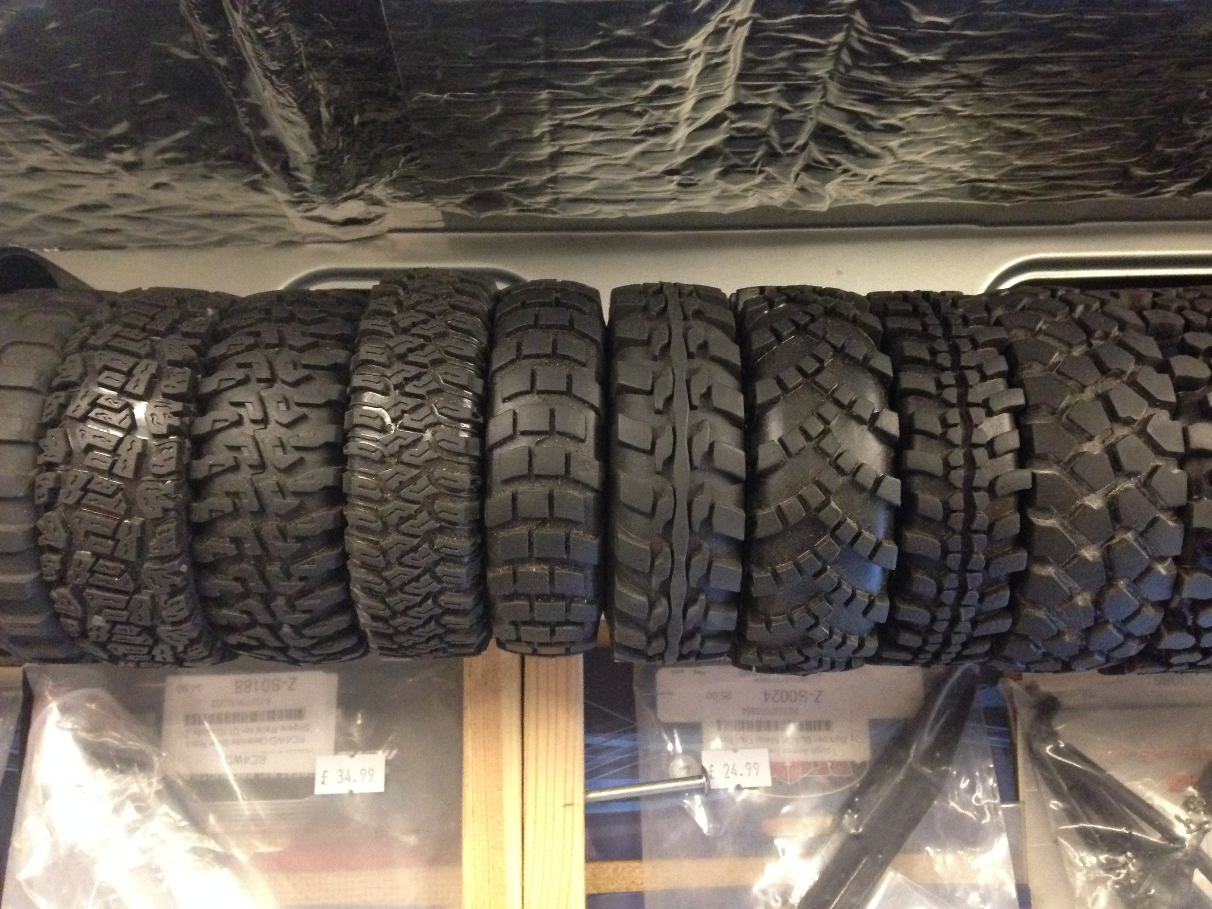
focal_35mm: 33
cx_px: 606
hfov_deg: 55.4
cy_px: 454
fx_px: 1155
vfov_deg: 42.9
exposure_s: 1/15
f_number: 2.4
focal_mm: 4.12
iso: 640
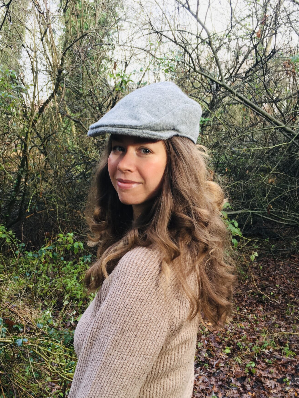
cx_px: 150
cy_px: 195
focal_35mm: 30
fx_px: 346
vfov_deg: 60.0
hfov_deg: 46.8
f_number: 2.2
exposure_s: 1/50
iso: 32
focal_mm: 4.15
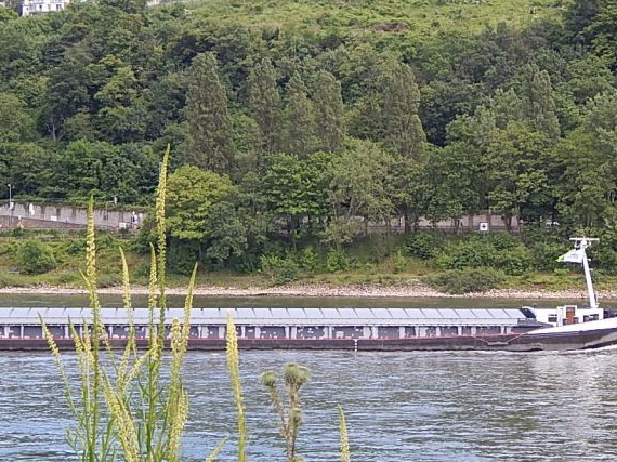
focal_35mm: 124
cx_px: 437
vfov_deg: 11.9
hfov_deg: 15.8
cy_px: 272
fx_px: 2209
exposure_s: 1/320
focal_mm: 12.3
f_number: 4.1
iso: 125
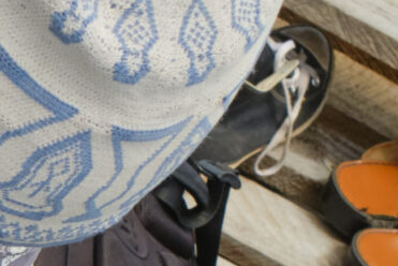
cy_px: 581
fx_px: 2135
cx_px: -472
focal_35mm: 193
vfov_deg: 6.8
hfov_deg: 9.7
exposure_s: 1/1000
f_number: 9
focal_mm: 23
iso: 1000
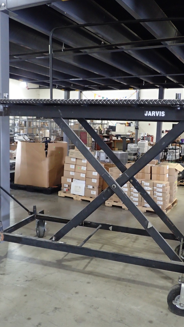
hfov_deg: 35.6
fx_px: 286
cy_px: 164
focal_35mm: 33
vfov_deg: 59.5
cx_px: 99
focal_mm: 5.5
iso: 500
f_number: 2.3
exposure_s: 1/30
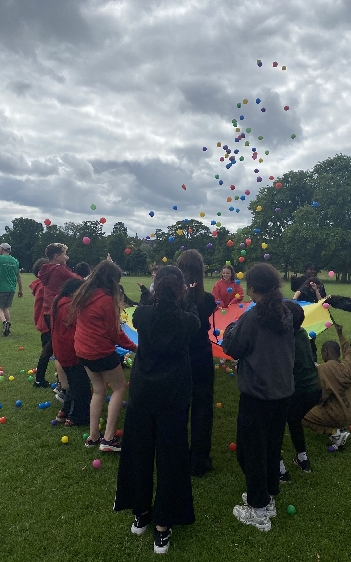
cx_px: 209
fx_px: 429
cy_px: 279
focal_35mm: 28
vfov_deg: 66.5
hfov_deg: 44.3
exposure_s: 1/6061
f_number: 1.8
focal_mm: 4.25
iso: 32
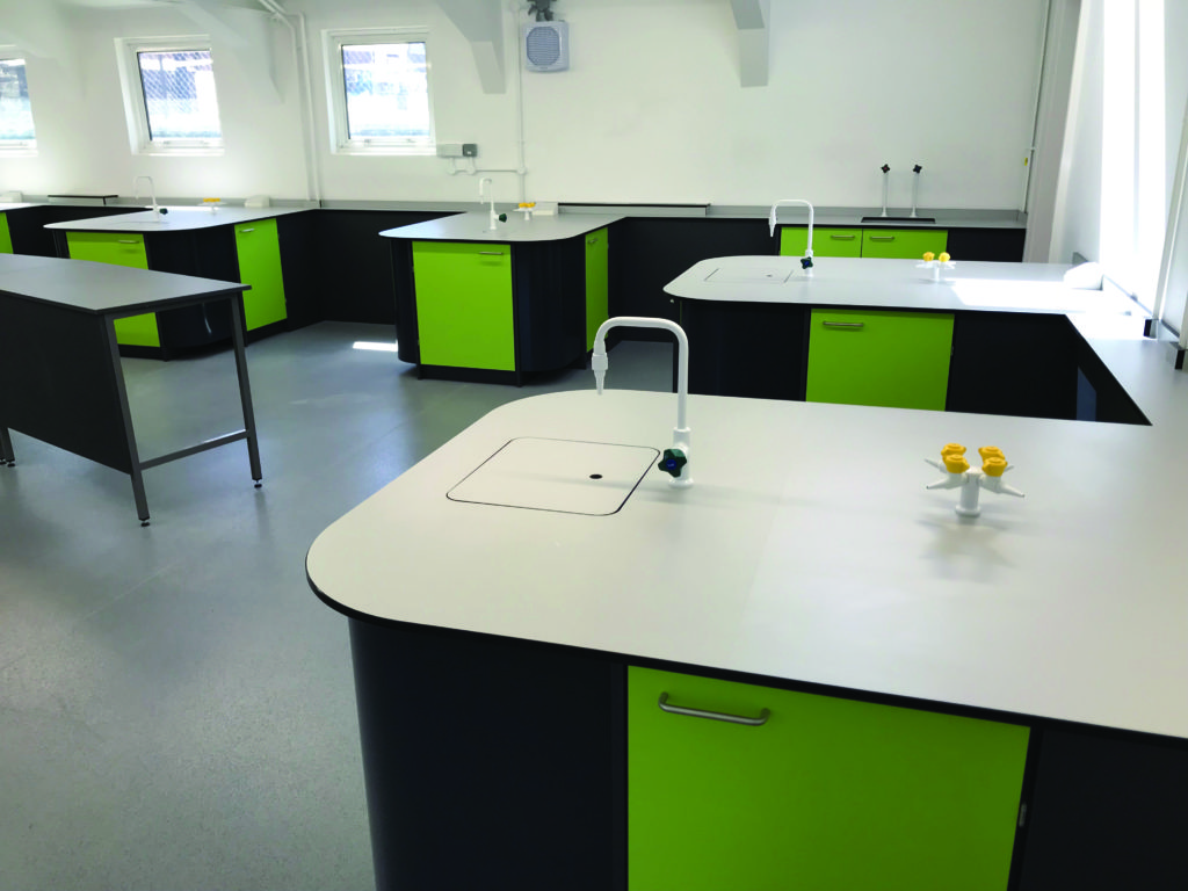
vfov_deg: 49.7
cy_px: 446
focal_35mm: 28
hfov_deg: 63.4
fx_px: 961
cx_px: 594
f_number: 1.8
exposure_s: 1/109
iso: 20
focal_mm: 3.99
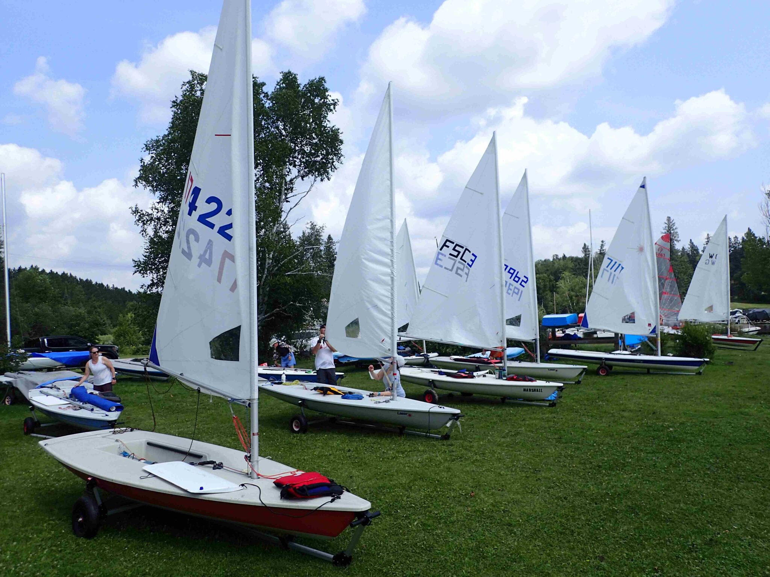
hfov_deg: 69.4
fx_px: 556
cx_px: 385
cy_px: 288
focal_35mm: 25
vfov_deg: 54.9
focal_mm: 4.5
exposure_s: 1/250
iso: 100
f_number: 8
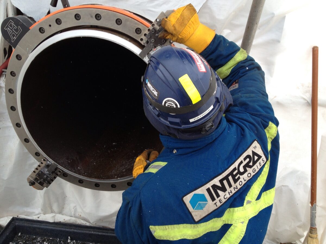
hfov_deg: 52.6
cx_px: 163
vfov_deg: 40.7
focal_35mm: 35
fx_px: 330
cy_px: 122
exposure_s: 1/120
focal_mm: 4.28
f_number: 2.4
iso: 64
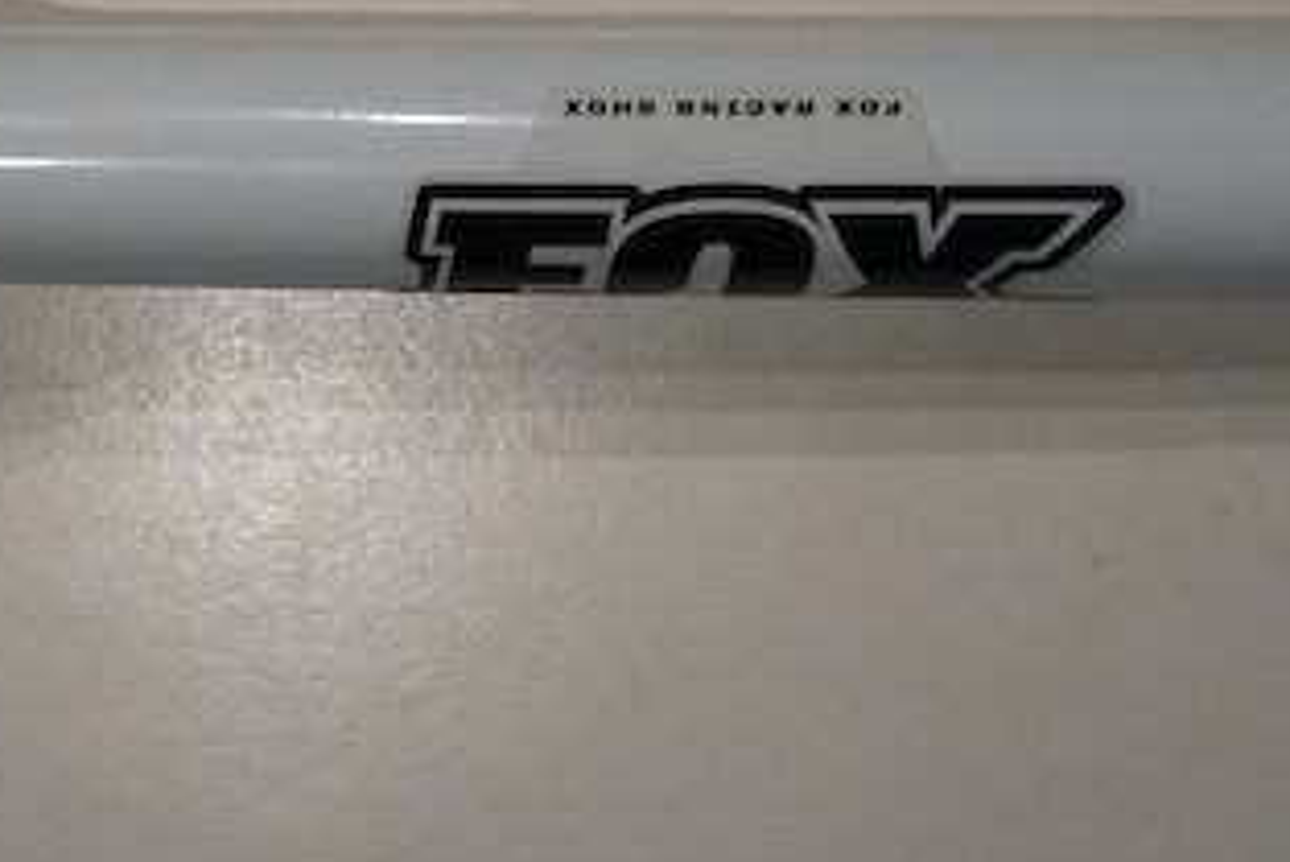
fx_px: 3334
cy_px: -326
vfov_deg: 14.0
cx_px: 466
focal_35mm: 93
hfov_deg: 21.8
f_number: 2.8
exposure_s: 1/50
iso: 100
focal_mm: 5.8
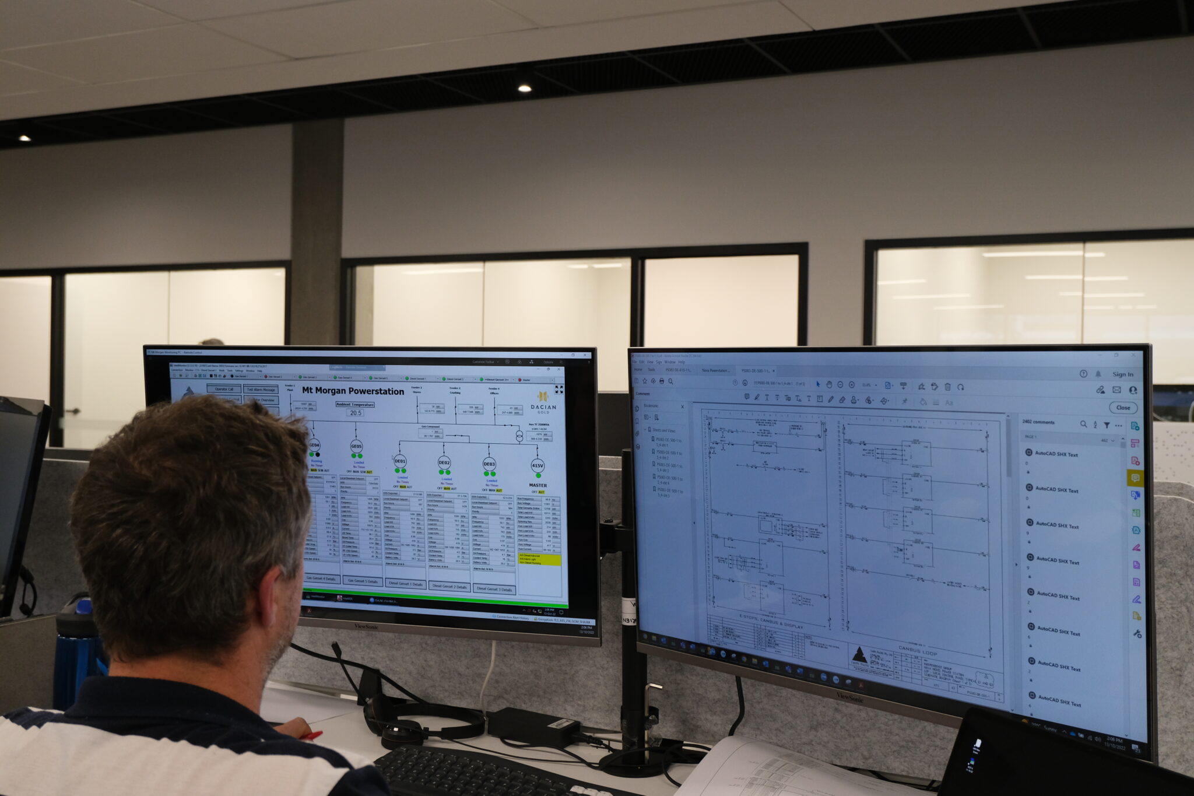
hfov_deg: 51.9
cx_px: 597
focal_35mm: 37
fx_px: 1227
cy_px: 398
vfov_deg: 35.9
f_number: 4.4
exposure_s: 1/100
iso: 1250
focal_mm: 24.9
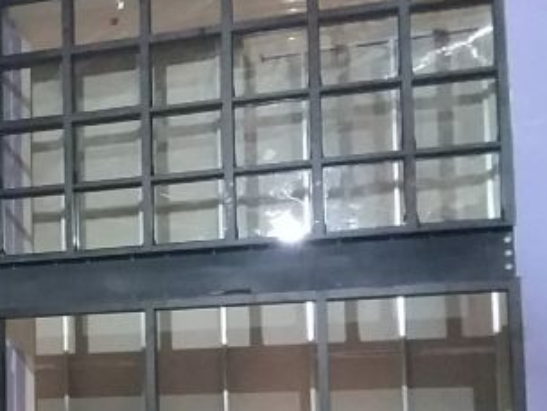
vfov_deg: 19.1
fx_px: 1201
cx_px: -158
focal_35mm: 76
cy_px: 348
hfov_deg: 22.9
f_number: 1.9
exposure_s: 1/15
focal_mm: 2.47
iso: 250
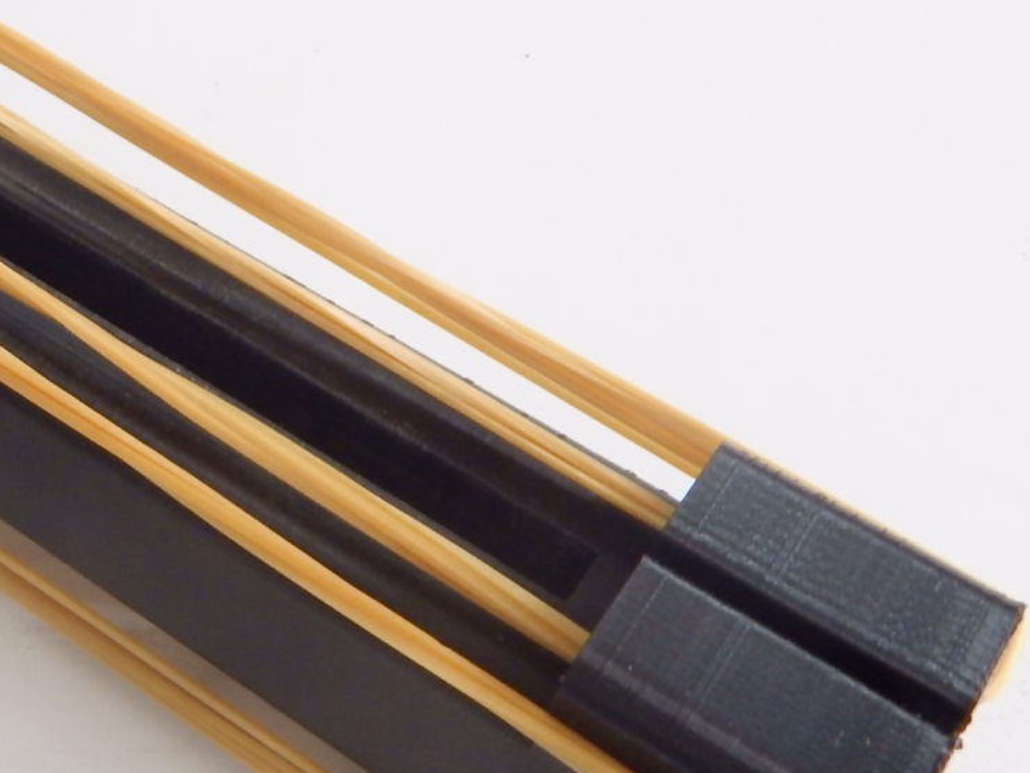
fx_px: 1637
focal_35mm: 55
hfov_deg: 32.5
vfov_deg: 26.5
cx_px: 34
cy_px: 302
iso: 250
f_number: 3
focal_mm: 4
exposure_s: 1/30
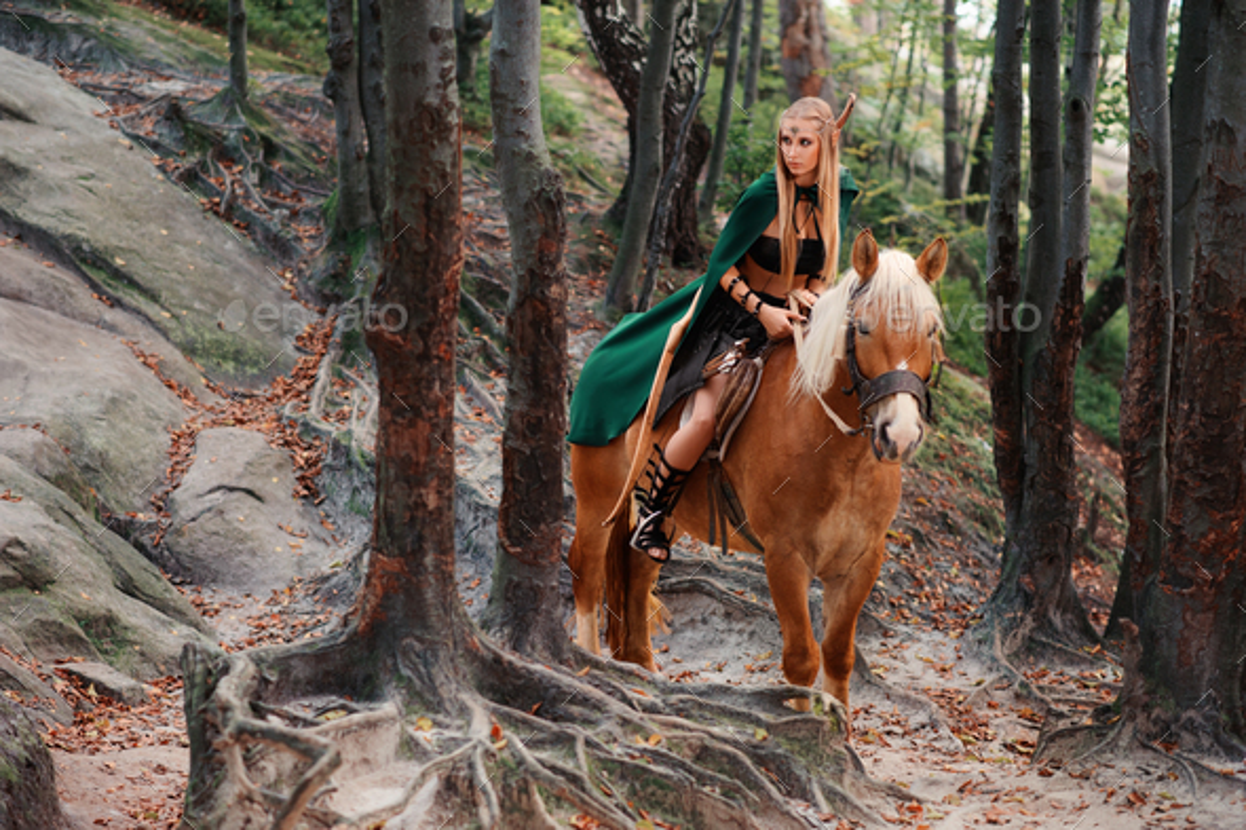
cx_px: 623
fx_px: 2941
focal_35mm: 85
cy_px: 415
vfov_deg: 16.1
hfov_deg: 23.9
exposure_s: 1/250
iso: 500
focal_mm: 85
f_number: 2.5
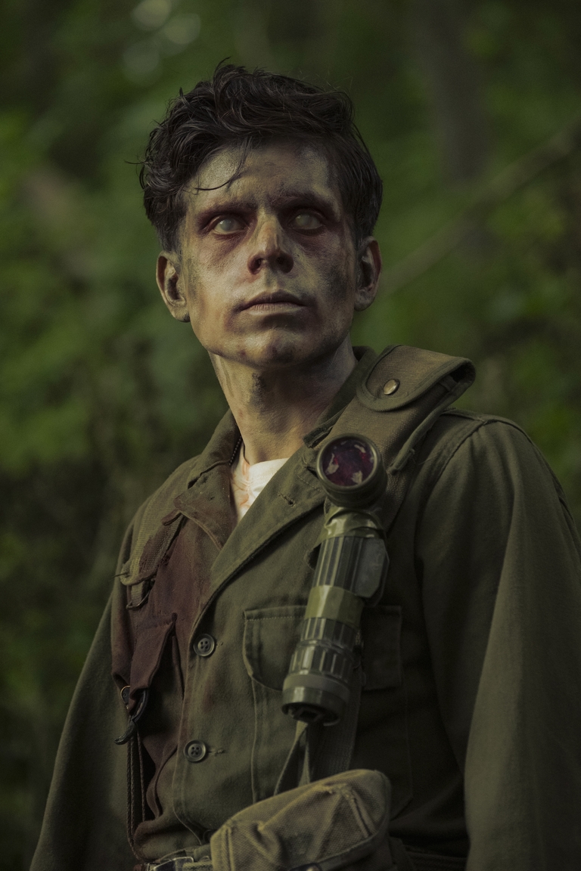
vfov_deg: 11.5
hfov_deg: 7.7
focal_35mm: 179
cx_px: 290
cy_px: 436
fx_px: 4333
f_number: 3.6
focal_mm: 119.2
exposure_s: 1/125
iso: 3200
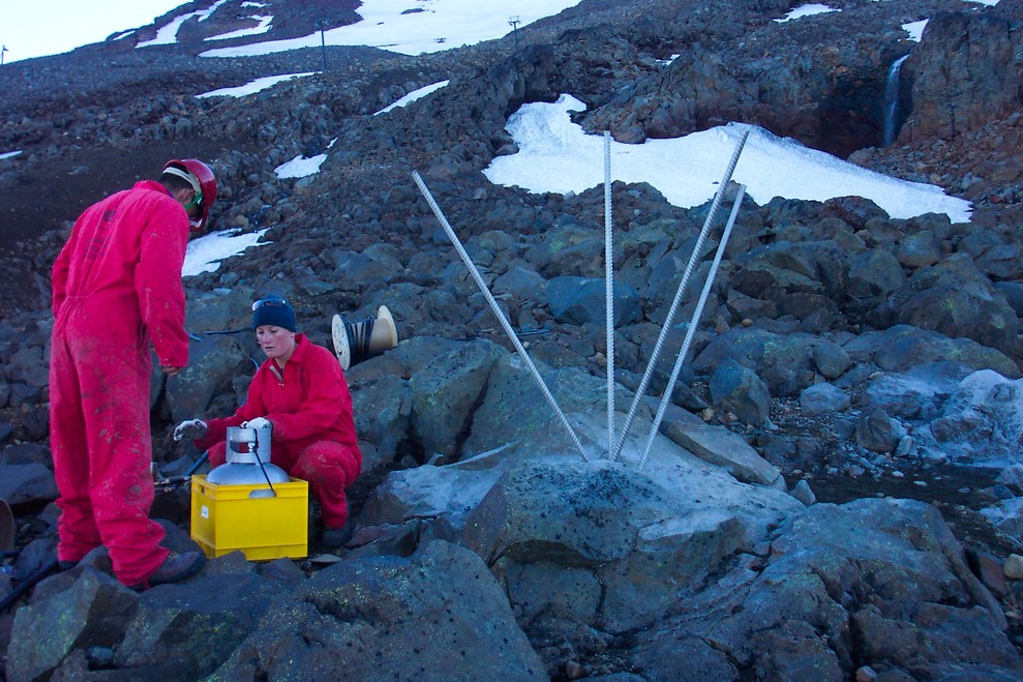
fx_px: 1136
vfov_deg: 33.4
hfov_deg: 48.5
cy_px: 315
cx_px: 509
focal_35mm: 40
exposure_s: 1/250
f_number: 2.8
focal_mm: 7.5
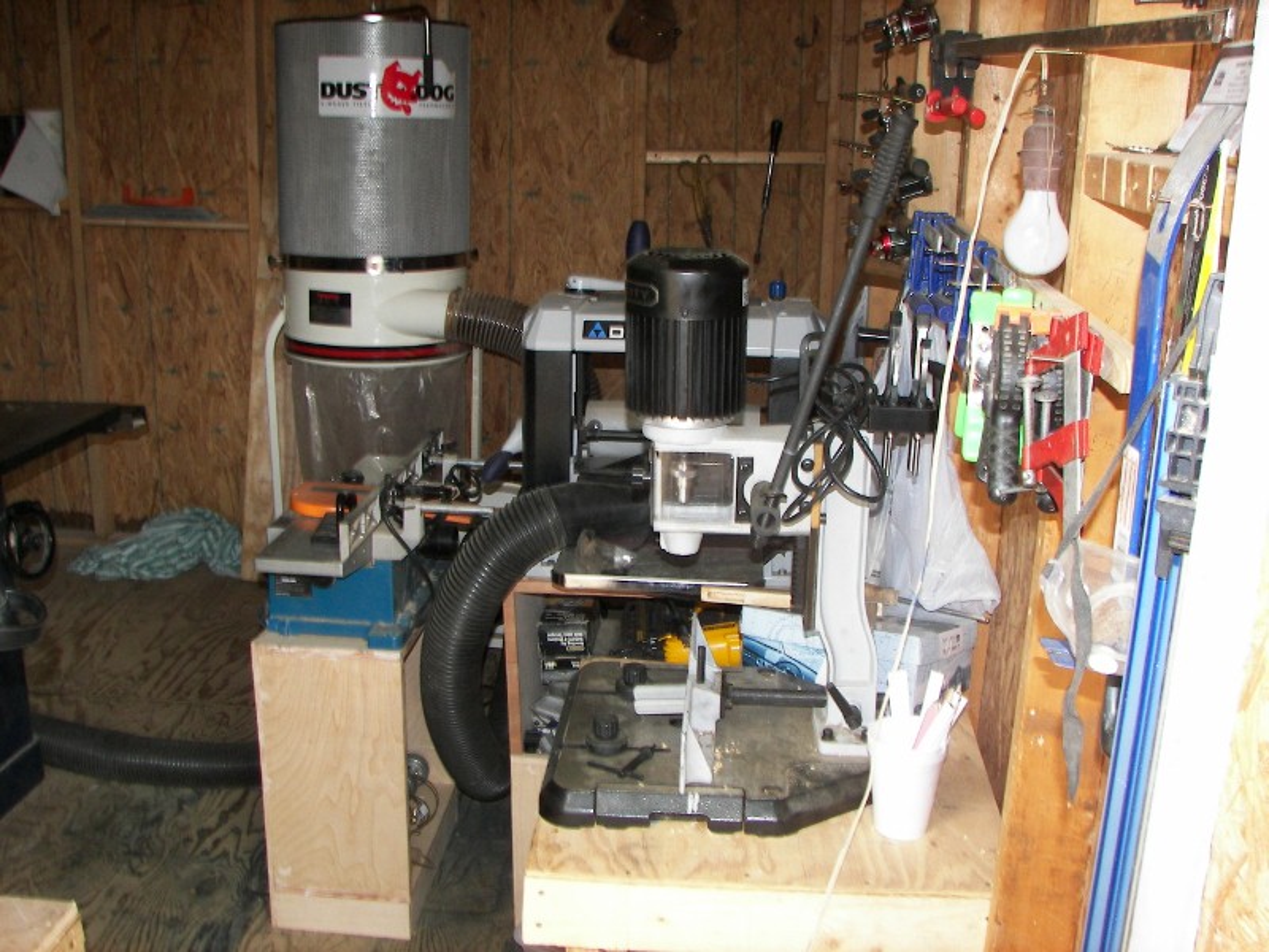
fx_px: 1320
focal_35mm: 36
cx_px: 634
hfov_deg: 51.4
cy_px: 476
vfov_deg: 39.7
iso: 100
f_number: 2.8
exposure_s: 1/30
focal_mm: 6
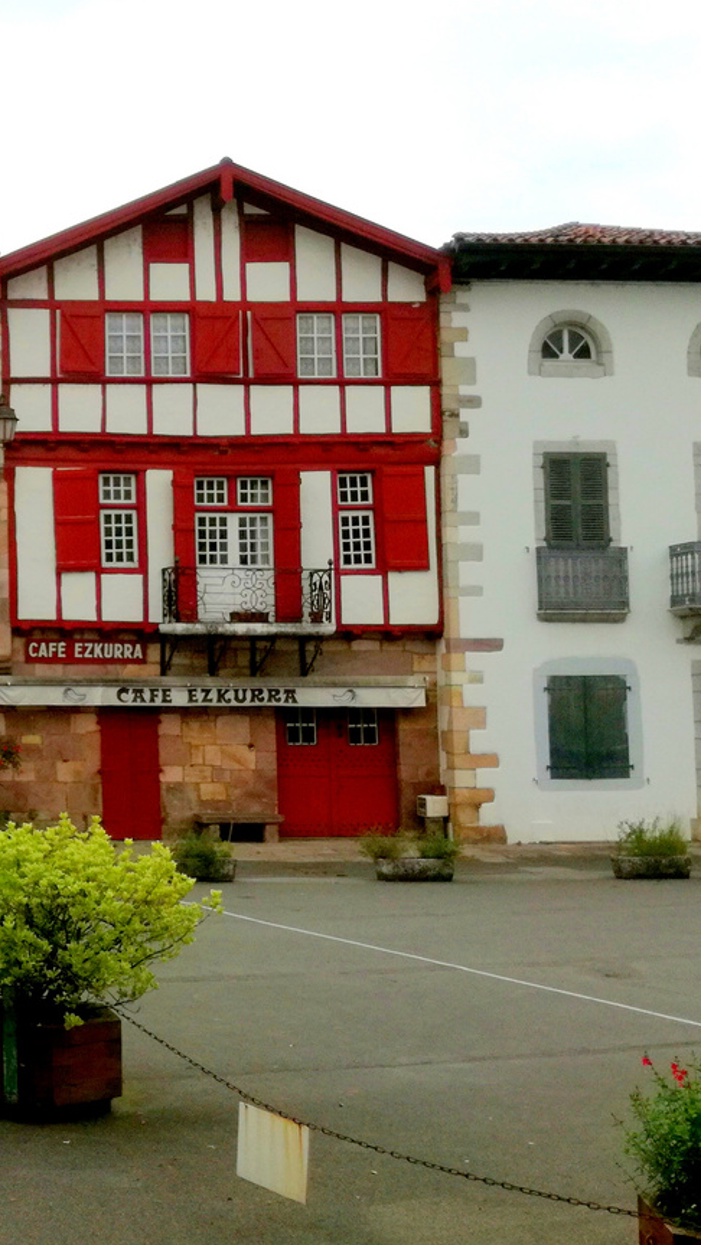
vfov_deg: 42.0
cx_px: -127
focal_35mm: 49
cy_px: 540
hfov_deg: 22.6
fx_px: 1619
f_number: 2
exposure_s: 1/1592
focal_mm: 3.79
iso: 50
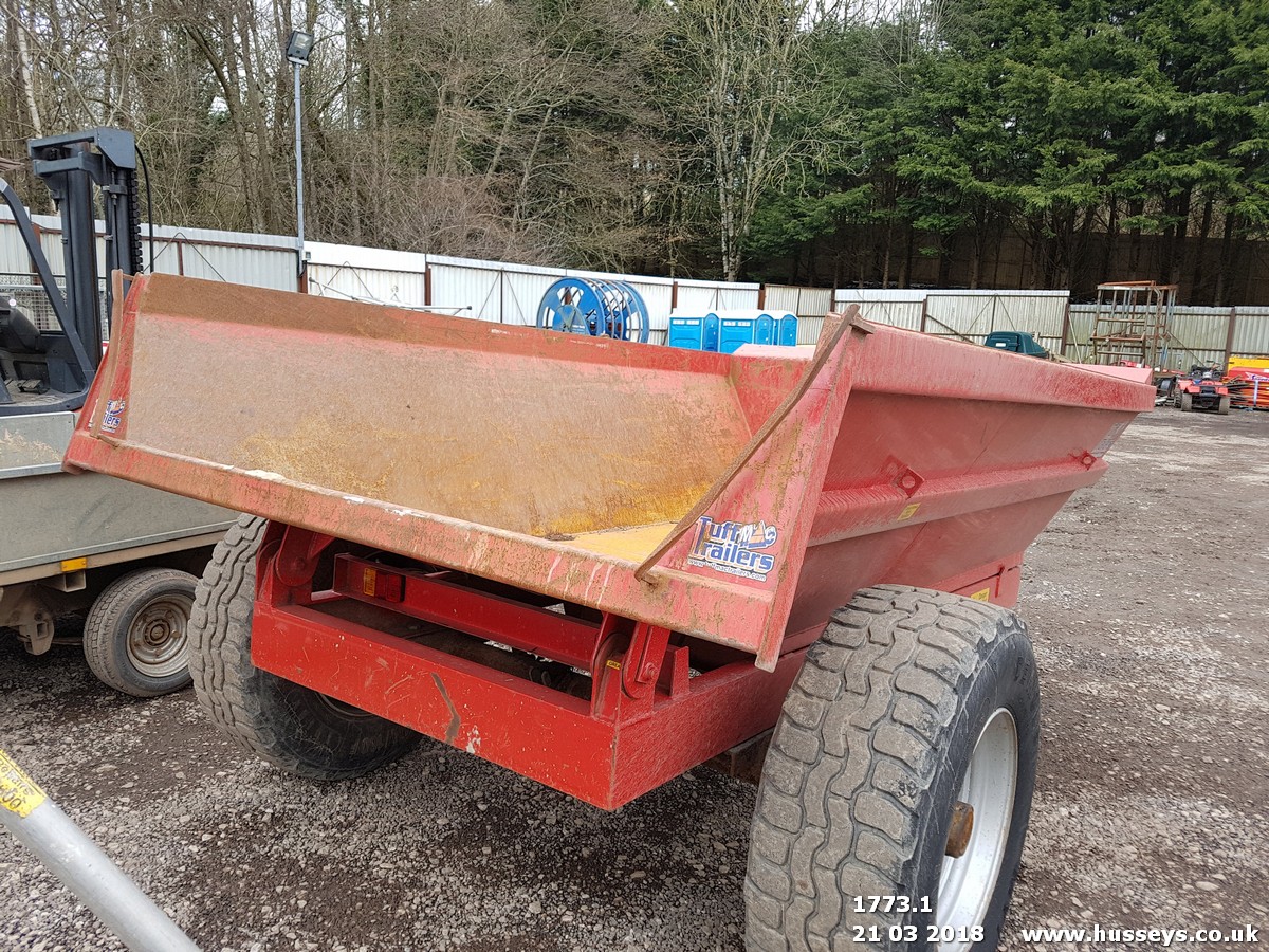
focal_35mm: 26
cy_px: 476
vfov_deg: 53.1
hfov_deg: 67.3
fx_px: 953
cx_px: 634
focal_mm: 4.2
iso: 50
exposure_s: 1/441
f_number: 1.7
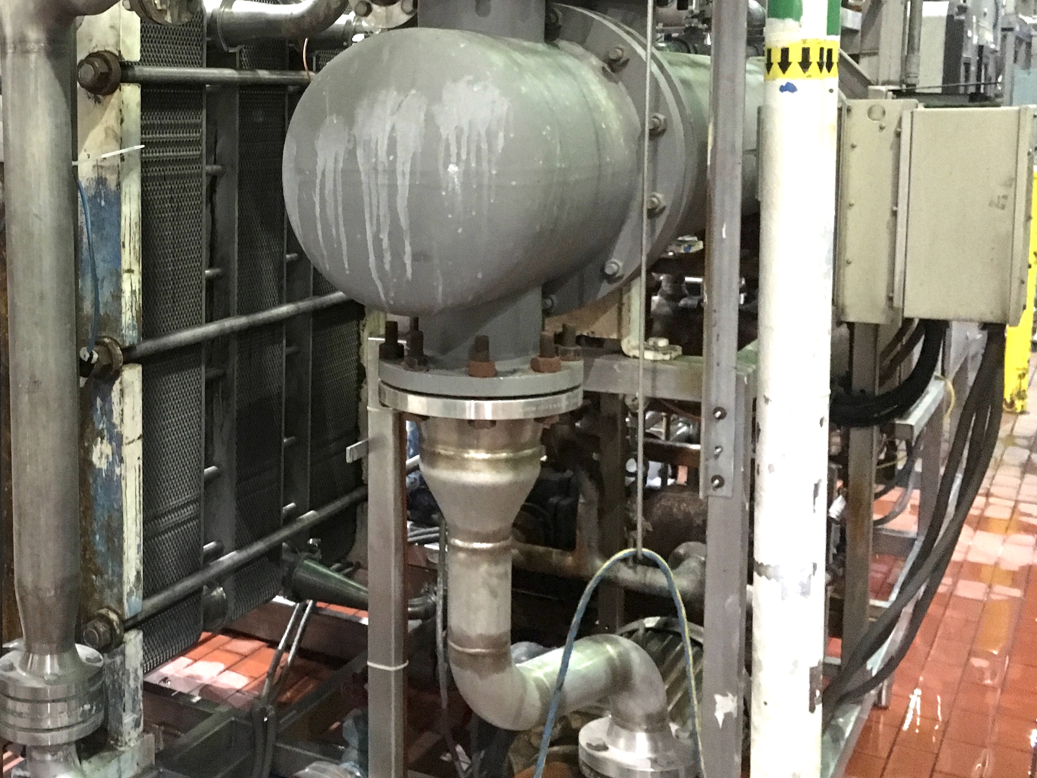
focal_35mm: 44
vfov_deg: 32.7
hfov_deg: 41.6
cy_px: 280
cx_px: 254
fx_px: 1318
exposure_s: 1/15
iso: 320
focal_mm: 4.15
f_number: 2.2
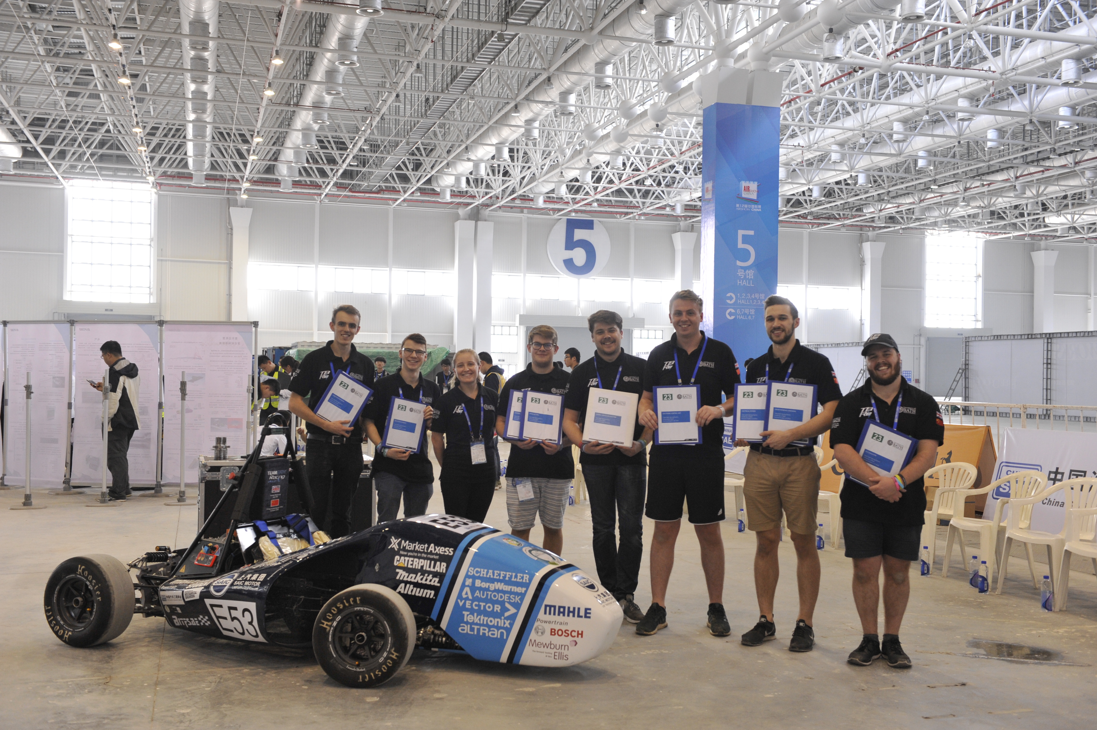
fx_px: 1157
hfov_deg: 50.7
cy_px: 365
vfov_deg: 35.0
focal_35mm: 38
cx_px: 548
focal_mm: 38
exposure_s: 1/100
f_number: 5
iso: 1600
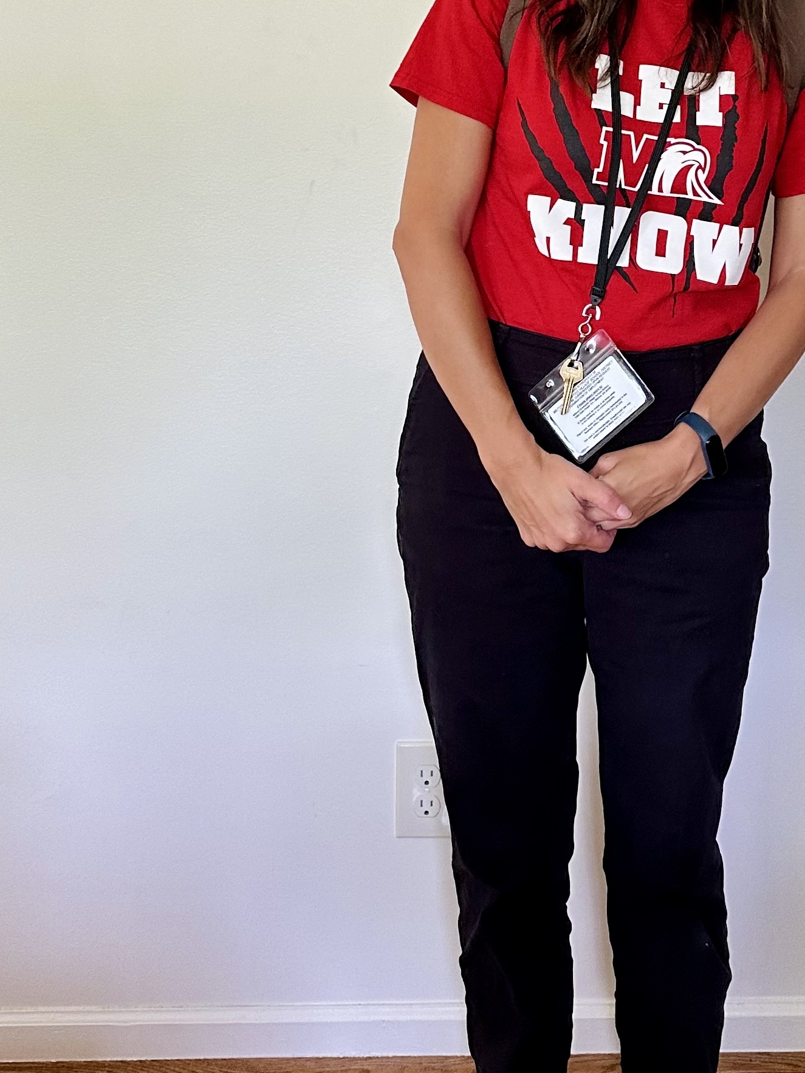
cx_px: 615
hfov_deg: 34.3
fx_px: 1271
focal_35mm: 41
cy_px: 488
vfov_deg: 45.7
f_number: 1.78
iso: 200
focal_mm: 6.86
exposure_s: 1/121
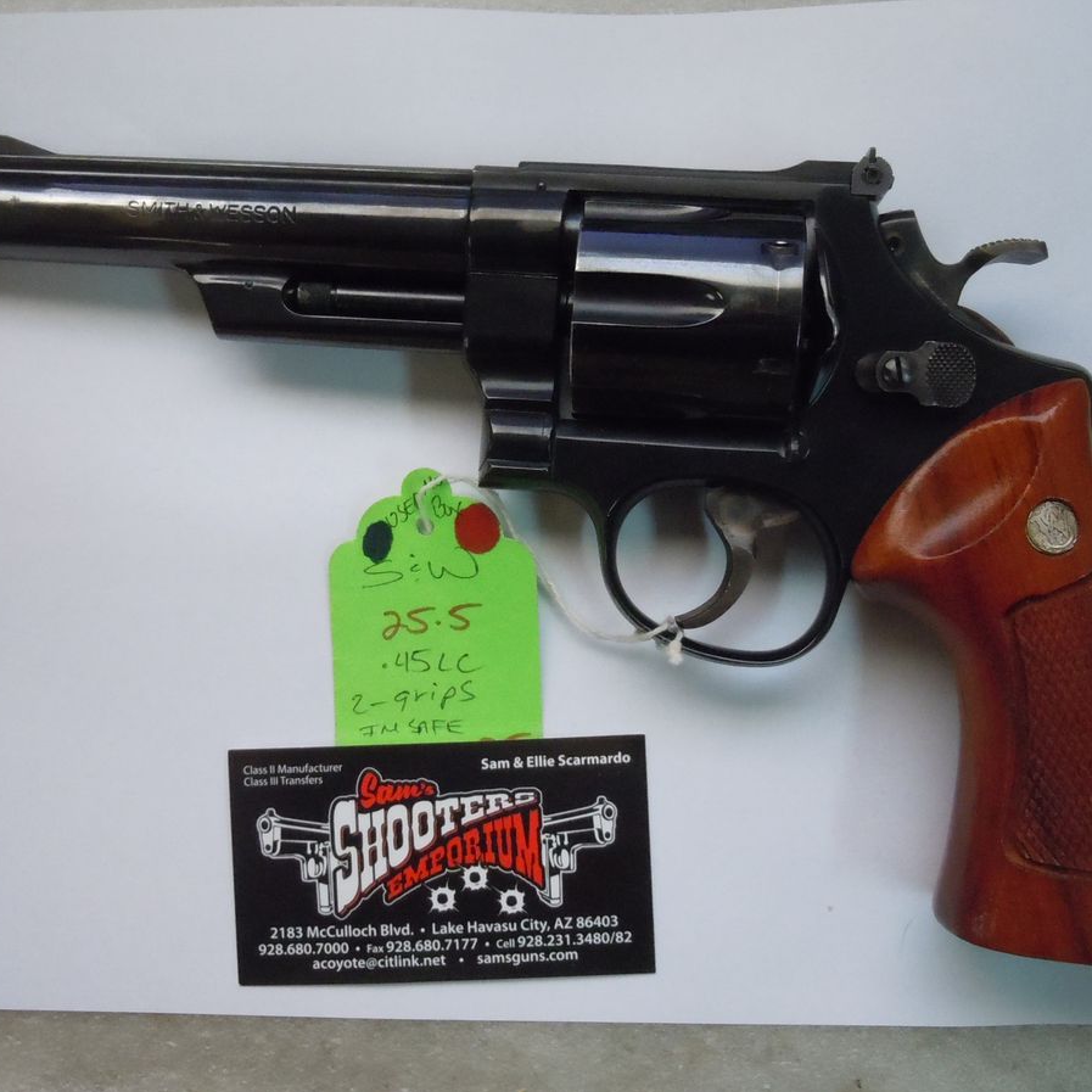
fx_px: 1392
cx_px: 538
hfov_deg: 42.8
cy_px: 547
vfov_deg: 42.8
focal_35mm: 39
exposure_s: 1/125
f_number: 4
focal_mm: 5.9
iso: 800
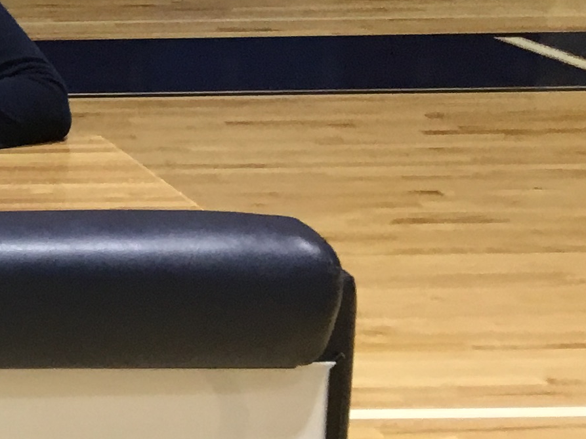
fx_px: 2217
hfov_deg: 13.0
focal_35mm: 131
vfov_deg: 11.2
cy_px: 37
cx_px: -613
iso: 40
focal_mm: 4.15
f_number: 2.2
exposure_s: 1/30
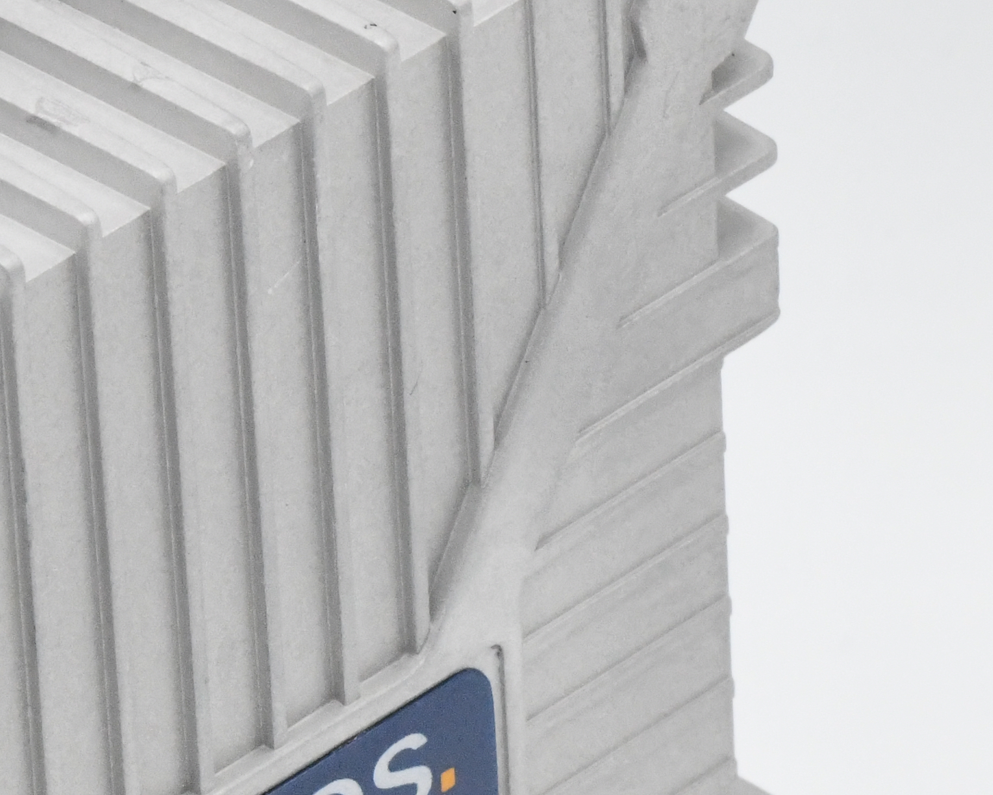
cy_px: 862
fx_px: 13080
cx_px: 24
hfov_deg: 4.3
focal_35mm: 445
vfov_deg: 3.5
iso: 4000
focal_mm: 105
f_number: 29
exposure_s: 1/320
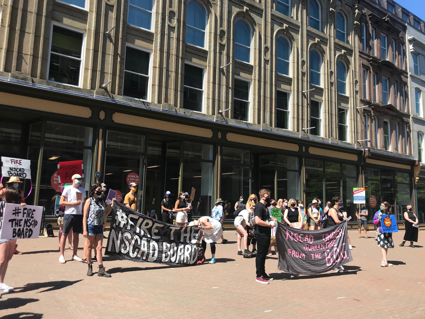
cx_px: 212
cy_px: 160
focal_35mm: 28
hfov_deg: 63.4
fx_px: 344
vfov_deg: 49.7
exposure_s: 1/1294
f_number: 1.8
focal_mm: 3.99
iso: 20
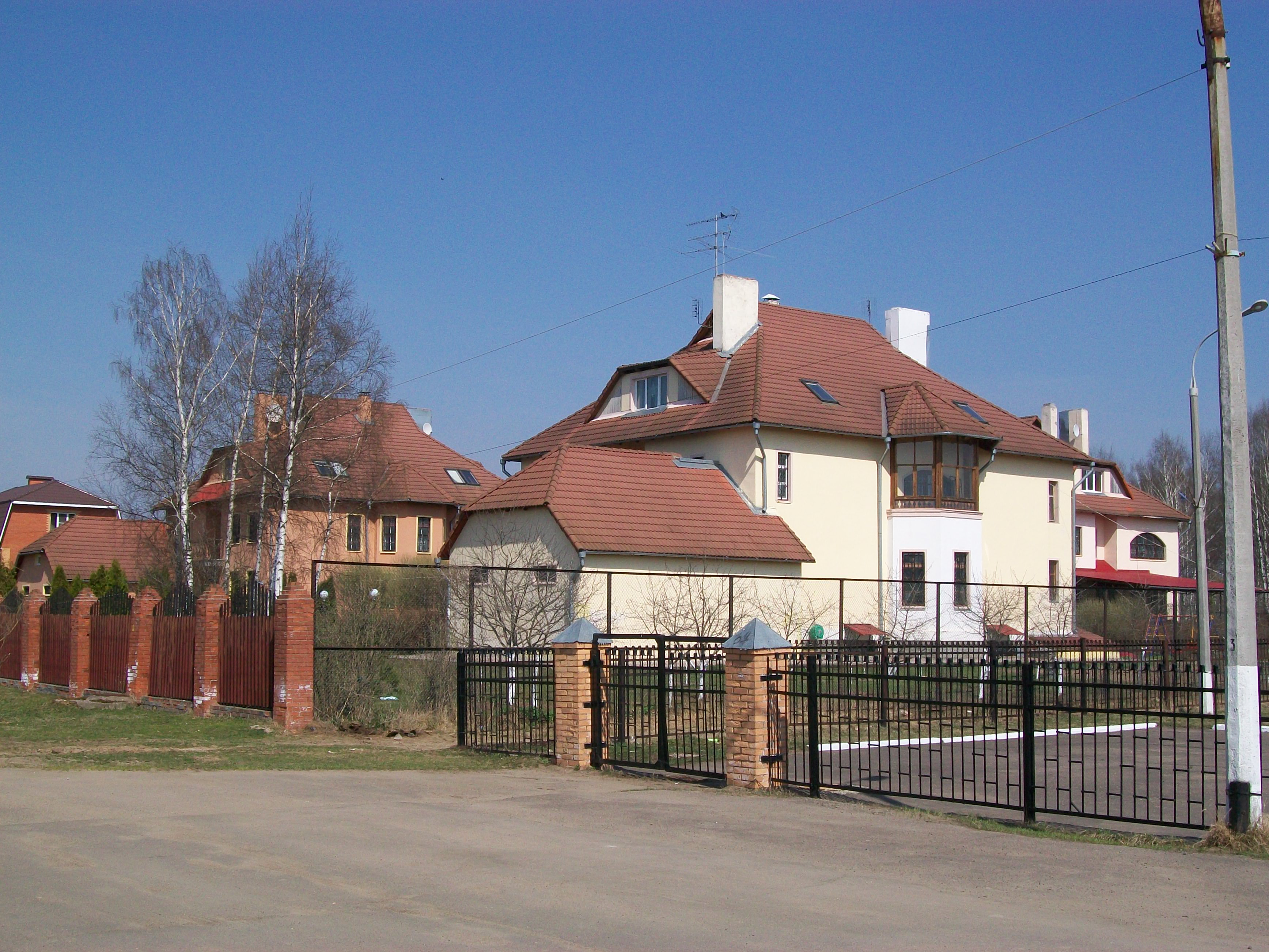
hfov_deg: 42.1
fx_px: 1650
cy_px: 476
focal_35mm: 45
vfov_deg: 32.2
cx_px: 634
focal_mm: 7.6
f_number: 5.3
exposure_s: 1/640
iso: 64
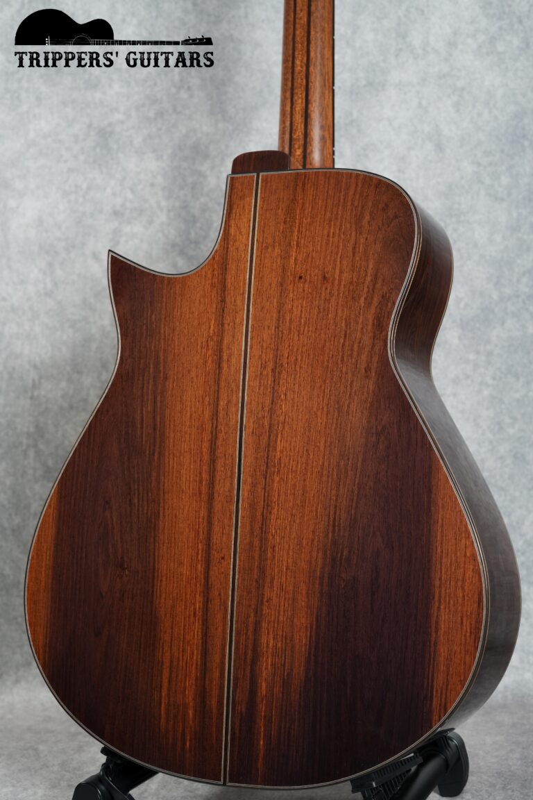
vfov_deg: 39.6
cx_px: 266
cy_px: 400
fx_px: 1110
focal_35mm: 50
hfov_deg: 27.0
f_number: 6.3
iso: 250
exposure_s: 1/1.6
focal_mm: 50
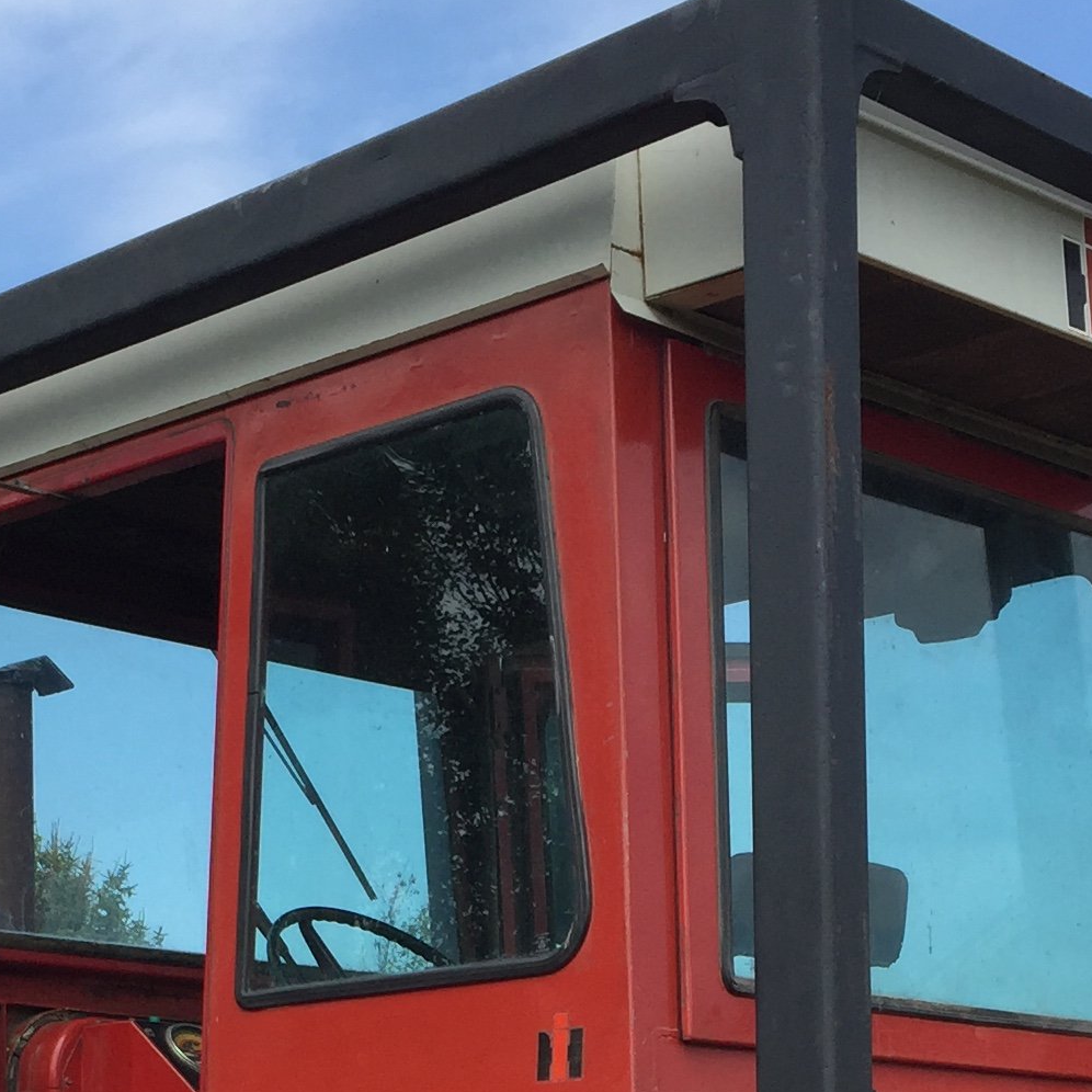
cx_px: 508
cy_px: 1362
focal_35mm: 84
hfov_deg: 20.6
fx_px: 2998
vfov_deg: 19.3
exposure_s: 1/1130
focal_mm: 4.15
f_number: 2.2
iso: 32
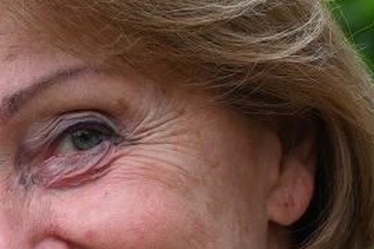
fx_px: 3470
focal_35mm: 334
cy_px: 497
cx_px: -420
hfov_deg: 6.0
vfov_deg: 4.1
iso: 200
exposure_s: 1/160
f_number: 5.6
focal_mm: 57
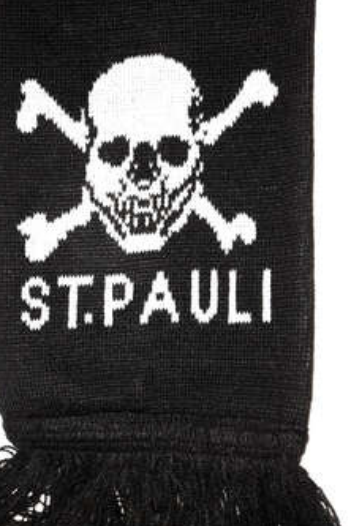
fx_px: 570
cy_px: 248
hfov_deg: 34.0
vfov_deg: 49.5
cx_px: 126
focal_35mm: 39
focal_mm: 4.6
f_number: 2
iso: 160
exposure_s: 1/50
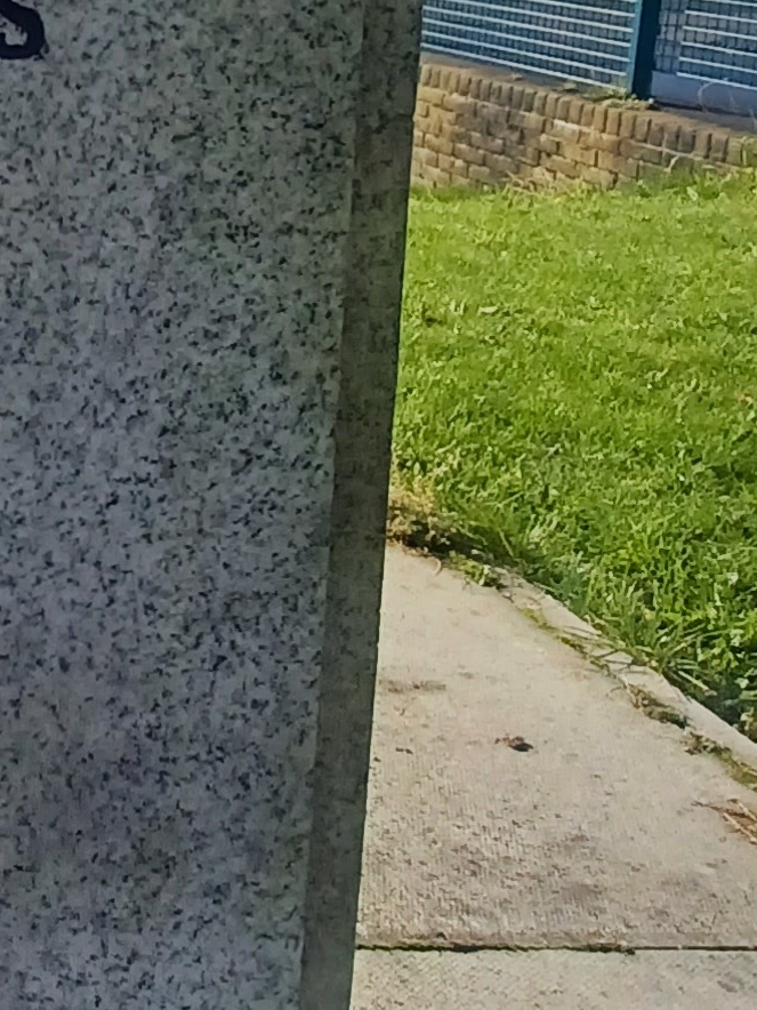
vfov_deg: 36.5
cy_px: 50
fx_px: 1400
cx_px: -480
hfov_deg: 22.5
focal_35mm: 48
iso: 40
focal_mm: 1.42
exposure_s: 1/1146
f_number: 2.2
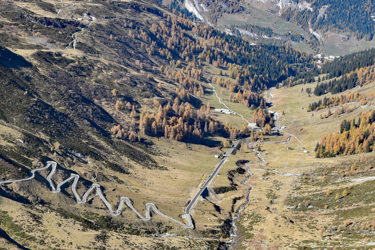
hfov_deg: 27.8
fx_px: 730
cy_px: 117
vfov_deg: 19.5
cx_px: 37
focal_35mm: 70
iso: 200
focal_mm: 30
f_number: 11
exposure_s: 1/200
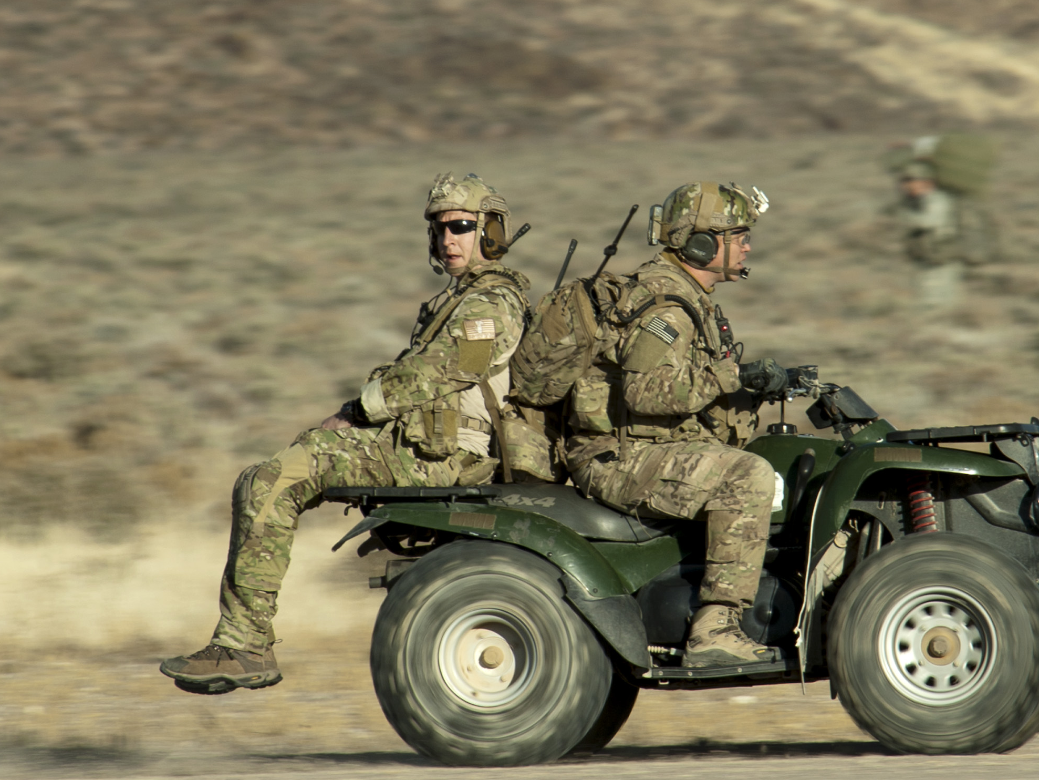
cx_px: 965
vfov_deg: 1.8
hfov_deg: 2.4
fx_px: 24825
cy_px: 180
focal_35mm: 827
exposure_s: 1/200
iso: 200
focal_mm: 400
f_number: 13
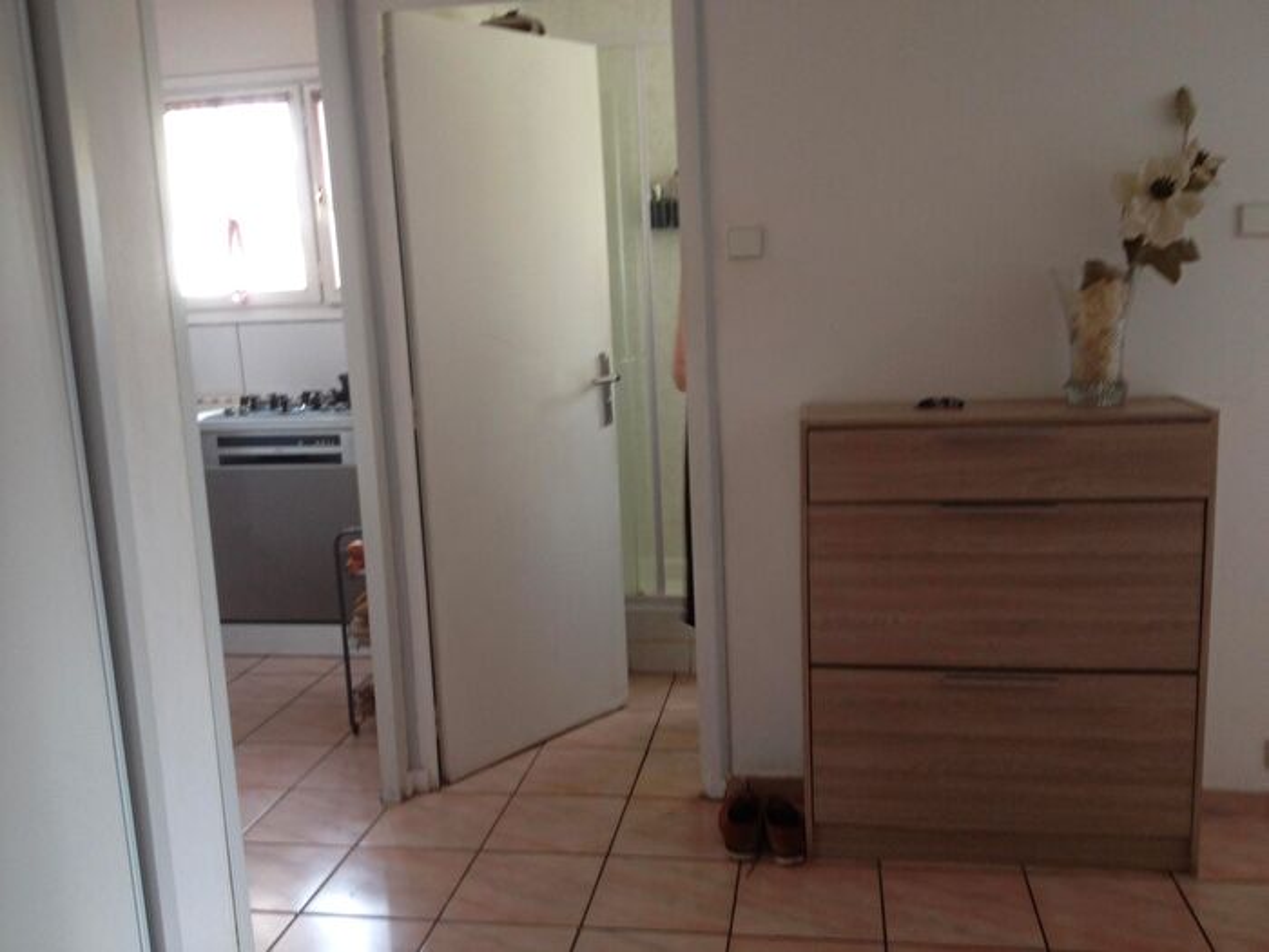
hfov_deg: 52.6
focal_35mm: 35
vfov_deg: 40.7
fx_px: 1283
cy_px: 476
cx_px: 634
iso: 64
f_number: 2.4
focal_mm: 4.28
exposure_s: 1/20
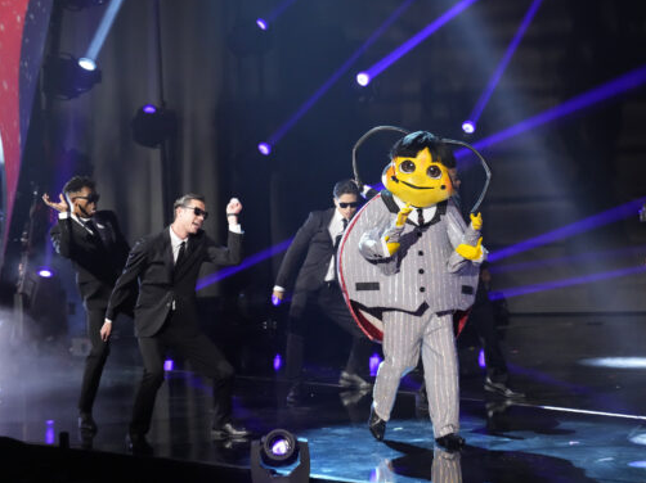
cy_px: 240
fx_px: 3320
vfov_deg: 8.3
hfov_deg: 11.1
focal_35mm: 178
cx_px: 365
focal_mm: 163
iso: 8000
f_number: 4
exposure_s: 1/250
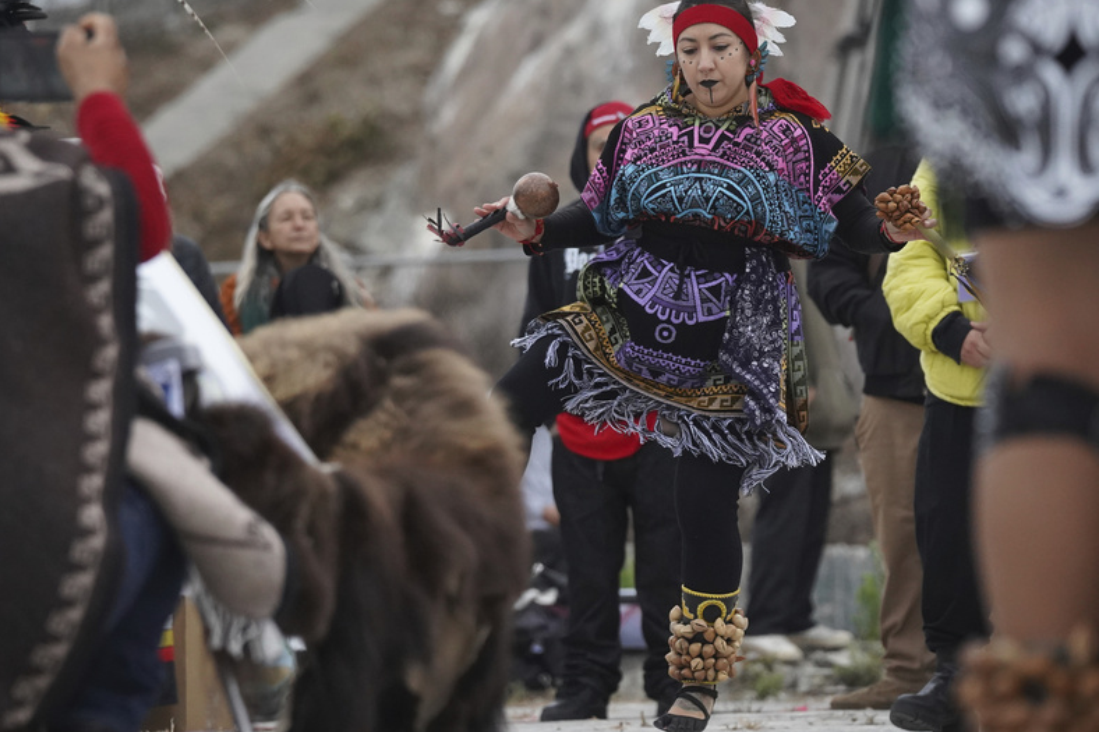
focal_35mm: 326
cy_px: 351
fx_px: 9951
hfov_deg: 6.3
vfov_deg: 4.2
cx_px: 541
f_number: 6.3
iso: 5000
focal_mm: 250.8
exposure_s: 1/1000
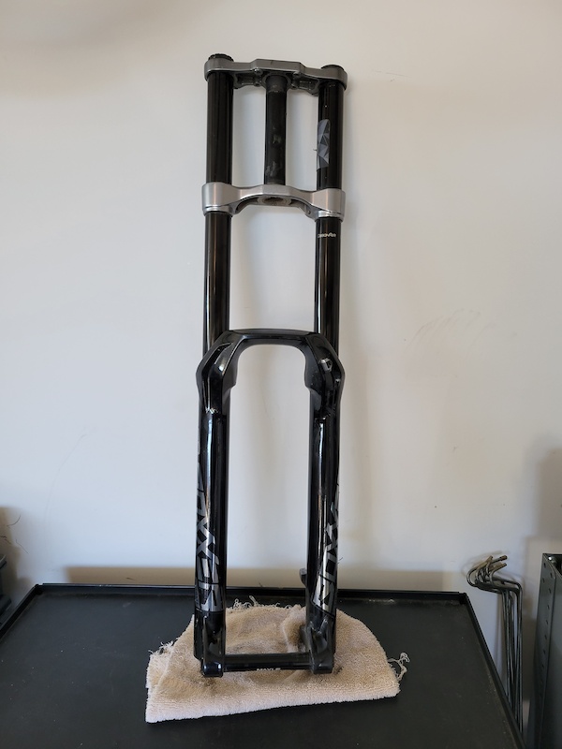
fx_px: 563
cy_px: 374
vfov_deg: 67.3
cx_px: 281
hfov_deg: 53.1
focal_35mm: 26
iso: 125
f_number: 1.8
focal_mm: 5.4
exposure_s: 1/120
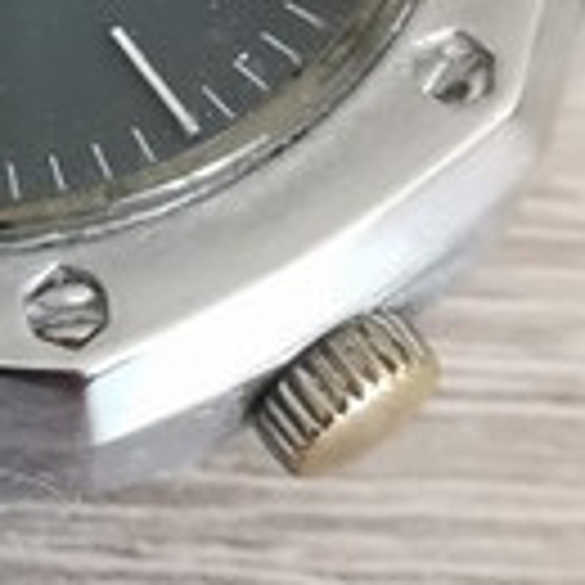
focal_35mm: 141
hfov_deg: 12.1
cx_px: -140
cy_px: -72
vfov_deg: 12.2
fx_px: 2696
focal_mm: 4.75
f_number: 1.8
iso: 800
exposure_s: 1/25
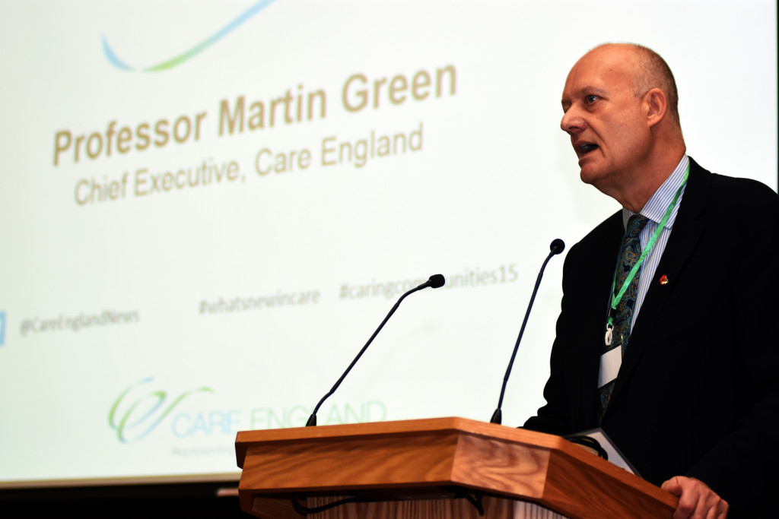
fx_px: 2272
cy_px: 260
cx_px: 390
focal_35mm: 105
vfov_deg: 13.0
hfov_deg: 19.5
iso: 800
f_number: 2.8
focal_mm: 70
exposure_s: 1/125
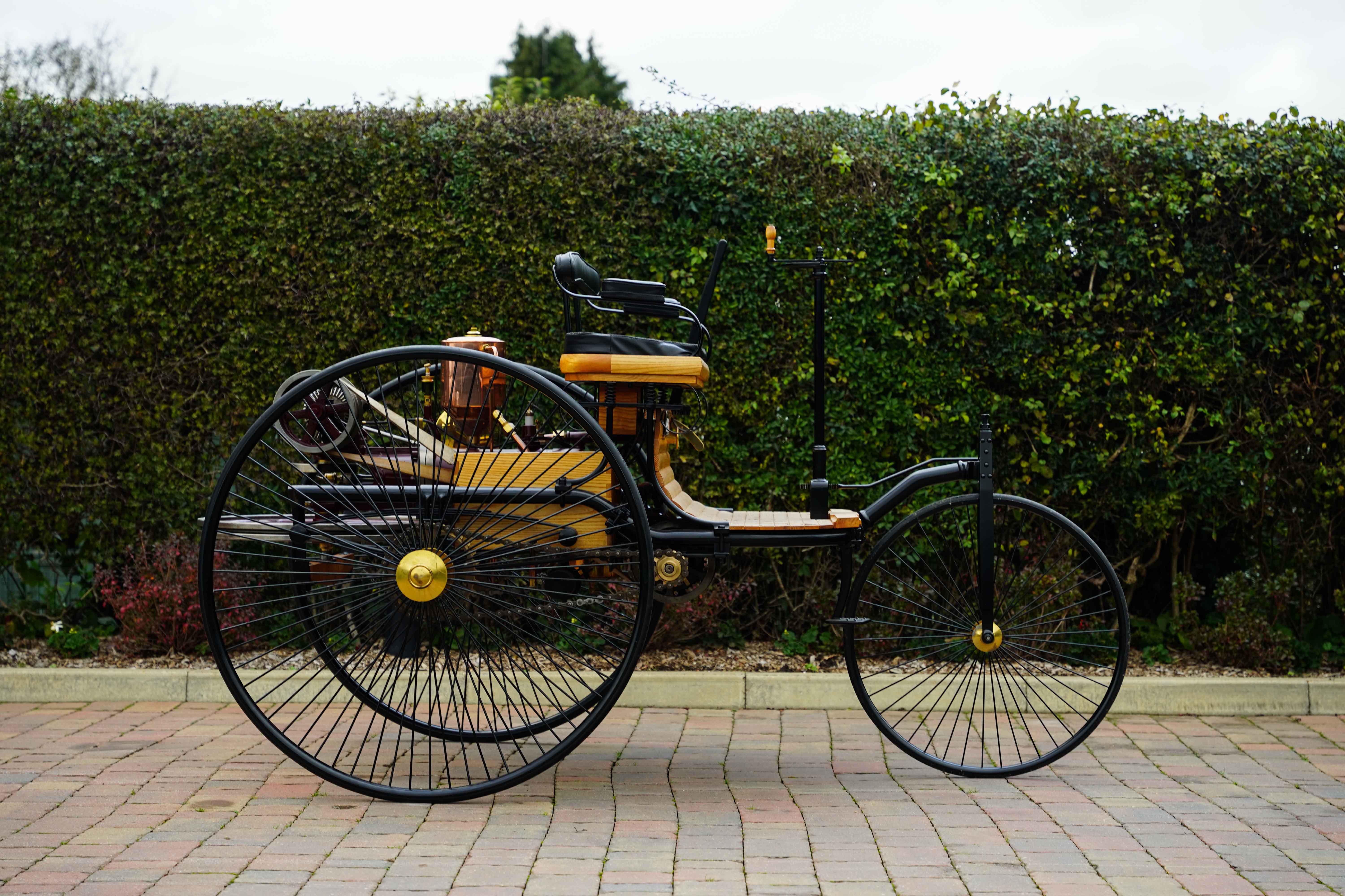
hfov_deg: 28.8
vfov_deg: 19.5
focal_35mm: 70
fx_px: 2615
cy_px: 448
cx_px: 672
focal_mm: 70
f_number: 4
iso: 250
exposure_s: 1/125
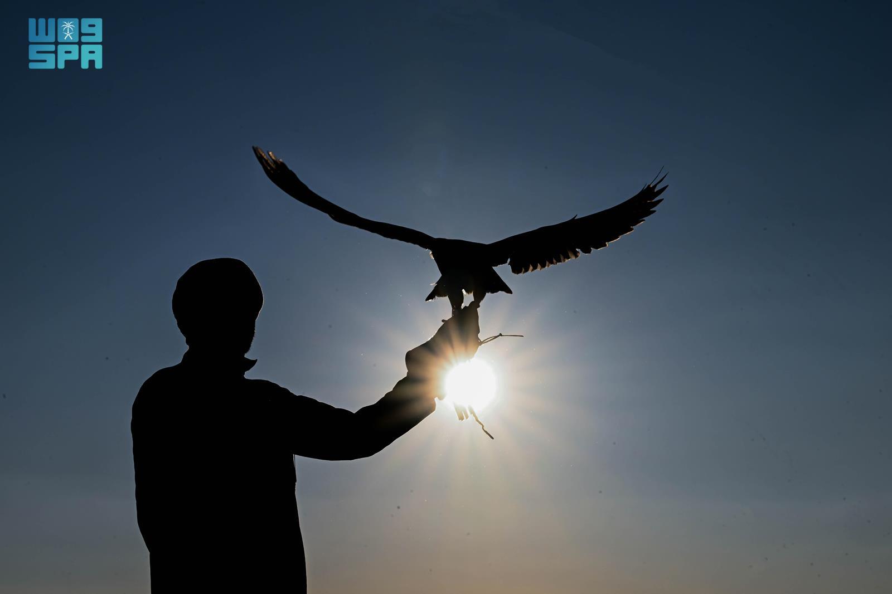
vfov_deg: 17.7
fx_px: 1907
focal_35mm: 77
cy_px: 297
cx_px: 446
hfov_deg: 26.3
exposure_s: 1/2000
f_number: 22
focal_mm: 77
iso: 1000
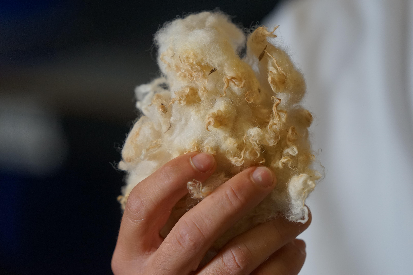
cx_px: 206
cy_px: 138
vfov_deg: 6.9
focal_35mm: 200
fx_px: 2294
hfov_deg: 10.3
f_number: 4
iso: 1600
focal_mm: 200
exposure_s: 1/250
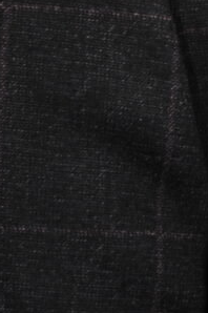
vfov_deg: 2.3
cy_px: -623
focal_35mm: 877
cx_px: 723
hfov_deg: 1.6
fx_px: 7618
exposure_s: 1/80
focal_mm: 120
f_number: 13
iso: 200
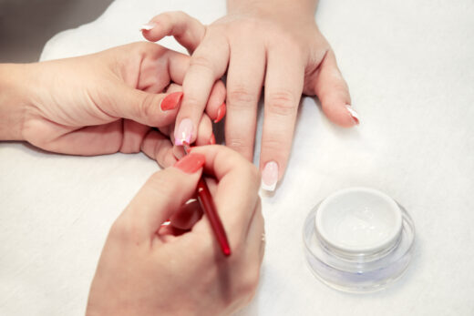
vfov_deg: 18.2
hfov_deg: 27.0
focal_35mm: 75
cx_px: 237
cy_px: 158
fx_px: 988
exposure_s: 1/80
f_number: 8
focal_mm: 75
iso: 400
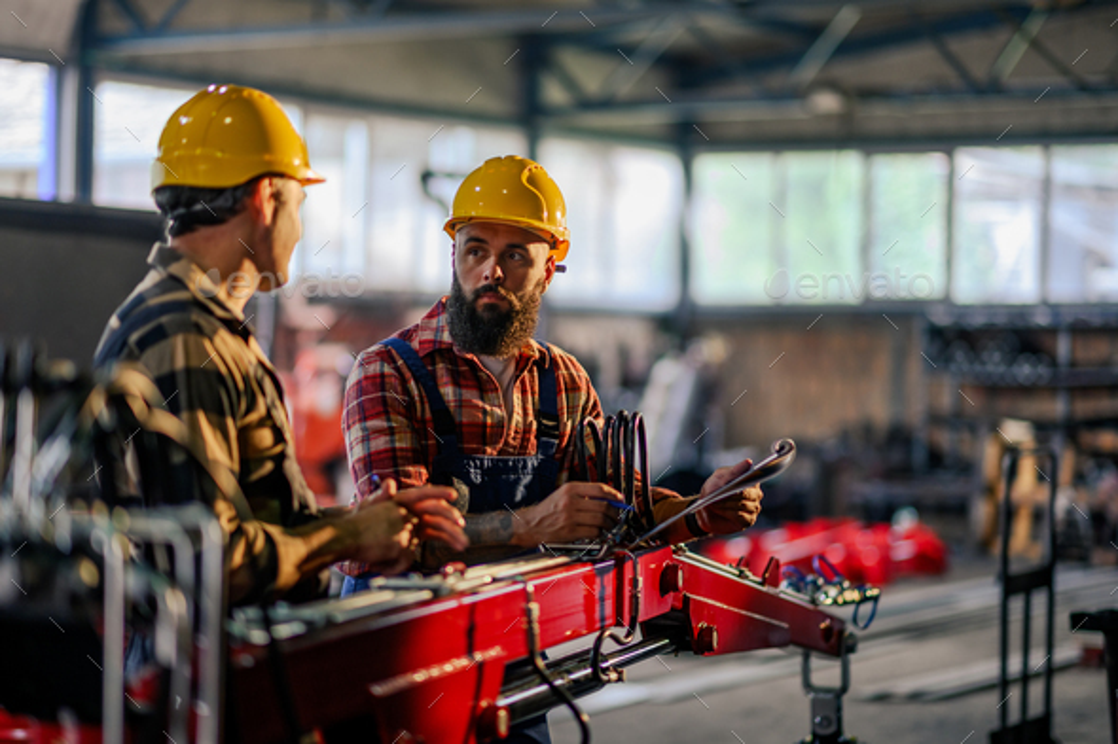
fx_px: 2639
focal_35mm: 85
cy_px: 372
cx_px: 559
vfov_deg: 16.1
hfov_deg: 23.9
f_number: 1.4
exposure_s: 1/400
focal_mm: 85
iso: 320
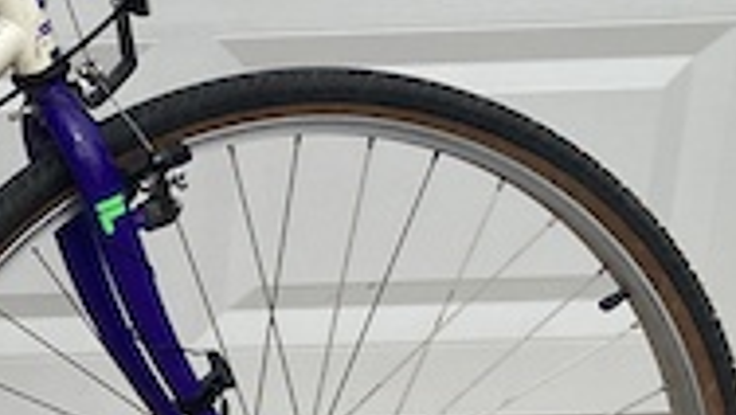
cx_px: -779
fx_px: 2538
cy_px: 168
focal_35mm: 130
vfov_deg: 9.3
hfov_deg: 13.8
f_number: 1.8
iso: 20
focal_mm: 3.99
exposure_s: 1/2404
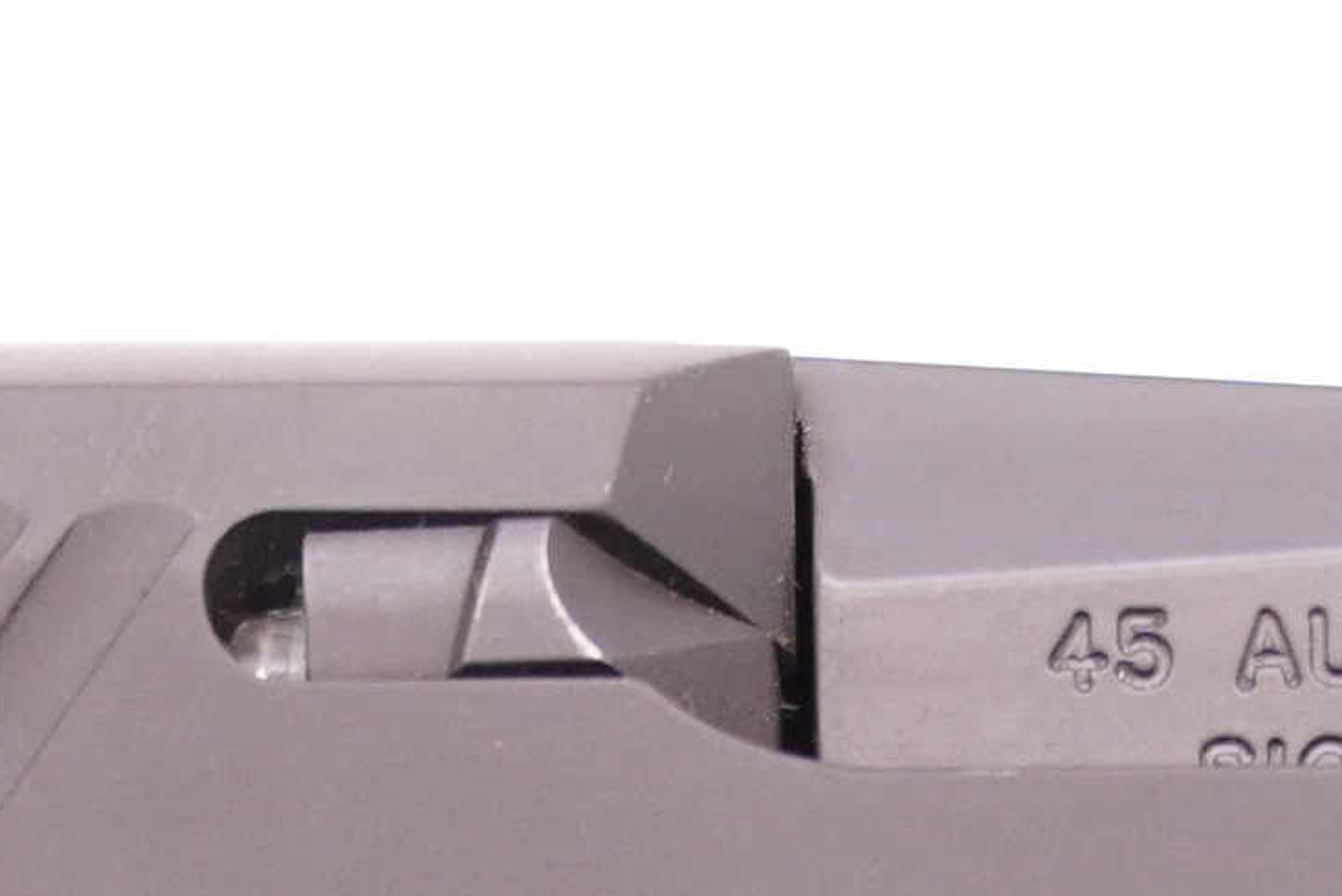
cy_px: 2397
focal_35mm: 304
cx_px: 1089
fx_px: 11335
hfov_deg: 6.8
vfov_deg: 4.4
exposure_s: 1/125
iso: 1000
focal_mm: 35
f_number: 5.6
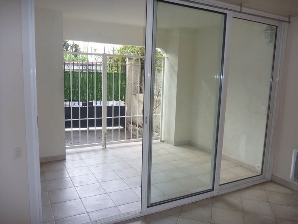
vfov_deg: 49.7
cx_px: 149
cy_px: 112
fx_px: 241
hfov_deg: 63.4
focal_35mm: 28
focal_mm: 4.9
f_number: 3.3
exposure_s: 1/40
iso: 100
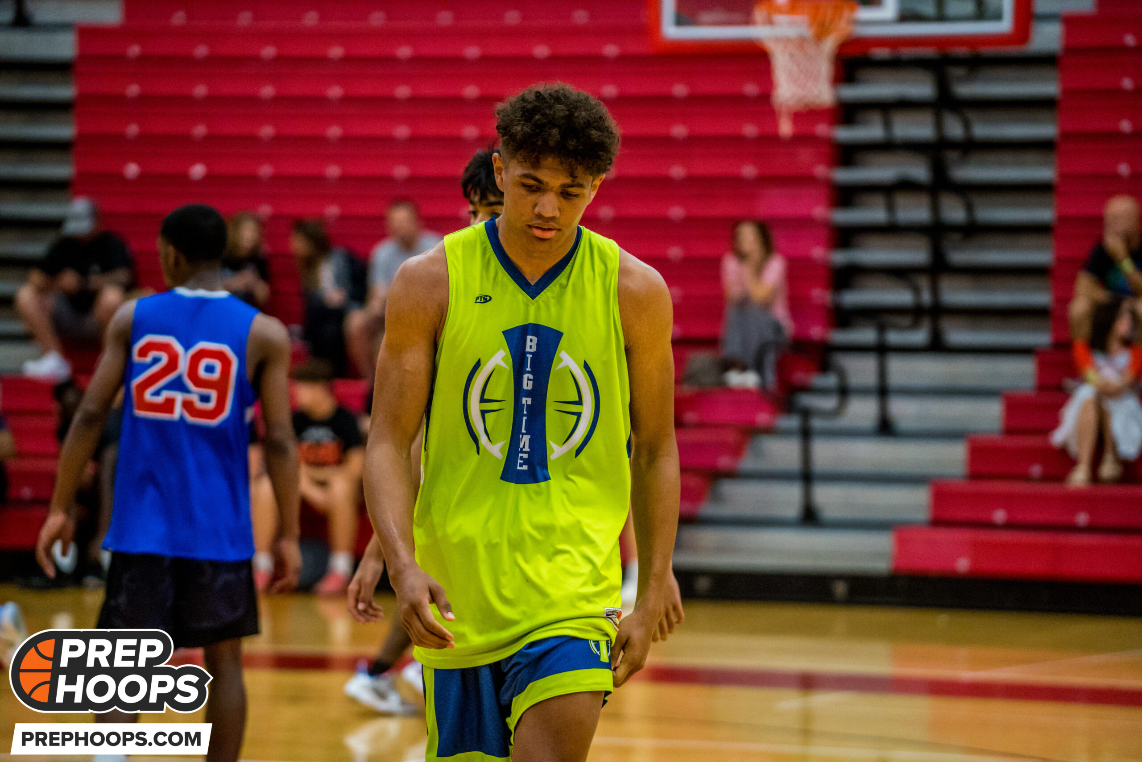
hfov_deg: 11.7
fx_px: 5551
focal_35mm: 175
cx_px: 571
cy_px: 381
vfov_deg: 7.8
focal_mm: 175
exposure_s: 1/1000
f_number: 4
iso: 12800
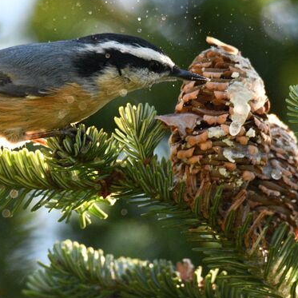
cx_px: 90
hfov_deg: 2.0
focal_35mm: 875
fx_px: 8522
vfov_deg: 2.0
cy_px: 139
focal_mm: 600
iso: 2500
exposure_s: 1/500
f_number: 8
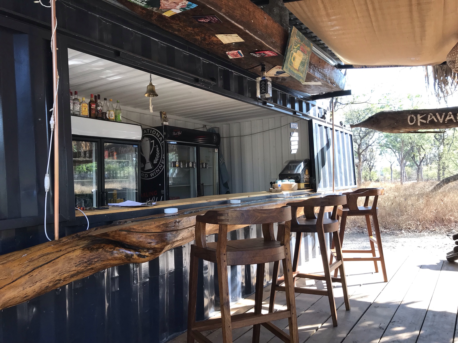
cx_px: 229
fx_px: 370
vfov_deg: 49.7
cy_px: 172
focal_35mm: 28
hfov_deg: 63.4
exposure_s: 1/151
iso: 20
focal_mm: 3.99
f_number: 1.8
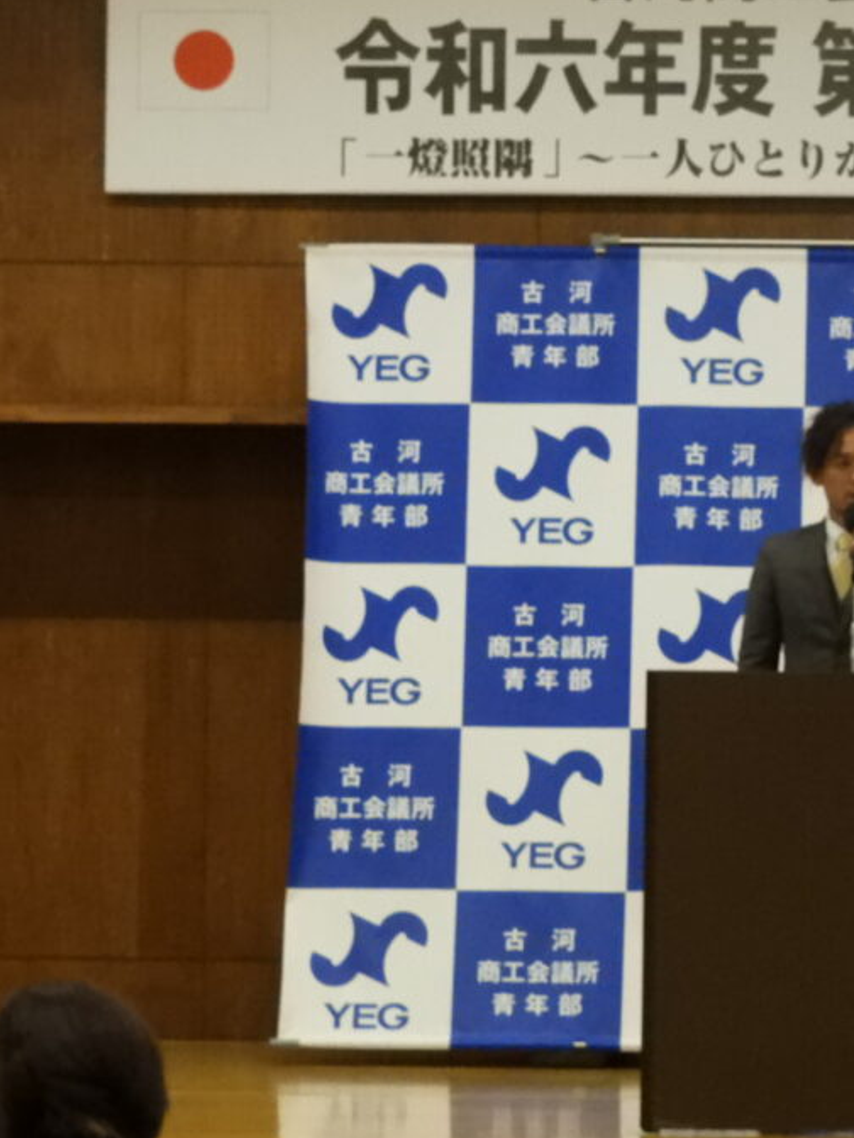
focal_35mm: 178
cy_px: 472
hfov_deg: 8.3
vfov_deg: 11.1
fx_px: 5855
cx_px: 898
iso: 1600
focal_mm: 18.8
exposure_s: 1/80
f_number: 4.8
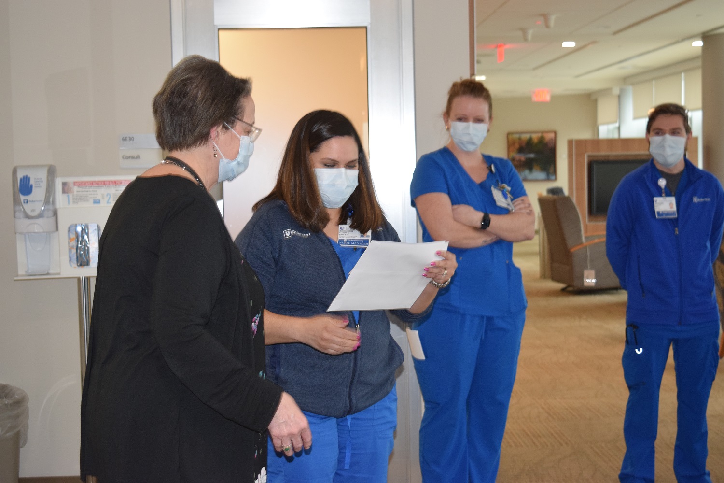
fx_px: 1146
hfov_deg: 35.1
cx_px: 362
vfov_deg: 23.8
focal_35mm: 57
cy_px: 242
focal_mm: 38
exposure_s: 1/60
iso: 1100
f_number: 4.8
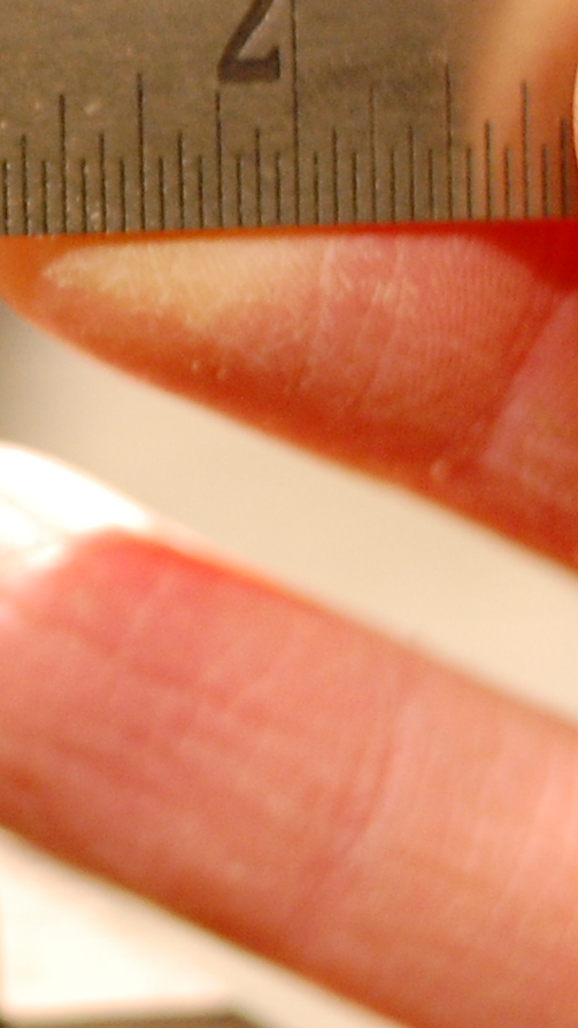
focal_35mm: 185
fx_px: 5037
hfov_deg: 6.3
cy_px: 194
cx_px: -701
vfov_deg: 11.6
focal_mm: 35
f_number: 4
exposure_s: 1/15
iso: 800
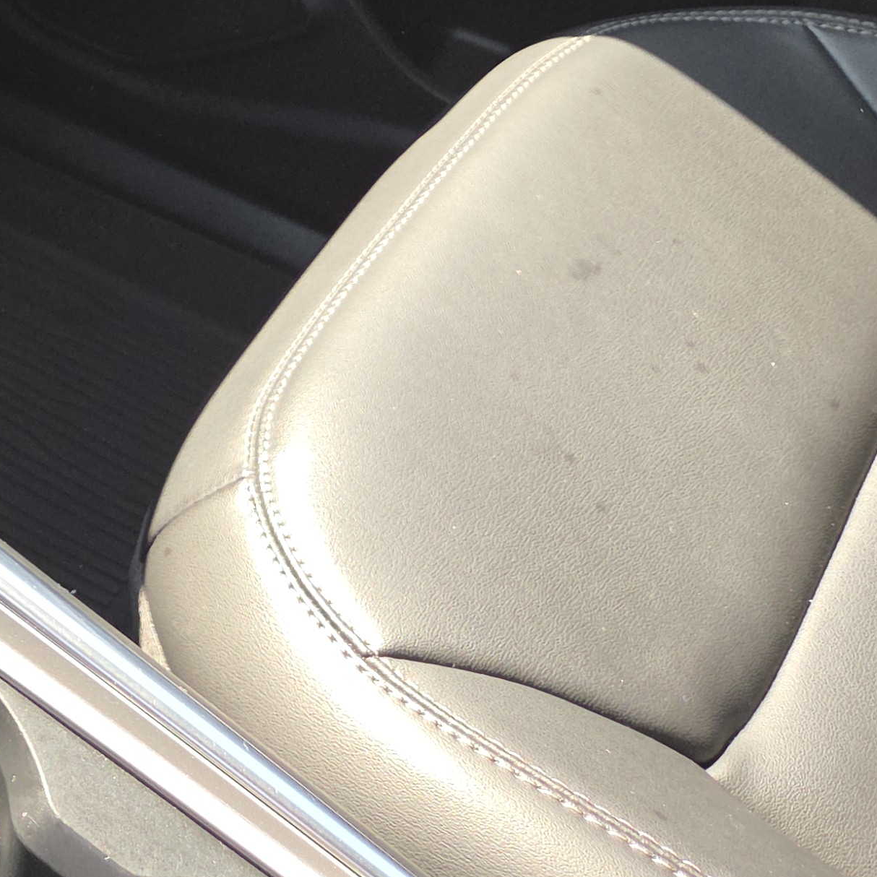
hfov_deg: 22.2
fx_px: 1920
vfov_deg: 23.4
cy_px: -190
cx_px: -357
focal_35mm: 67
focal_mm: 5.4
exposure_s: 1/180
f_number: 1.8
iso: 40
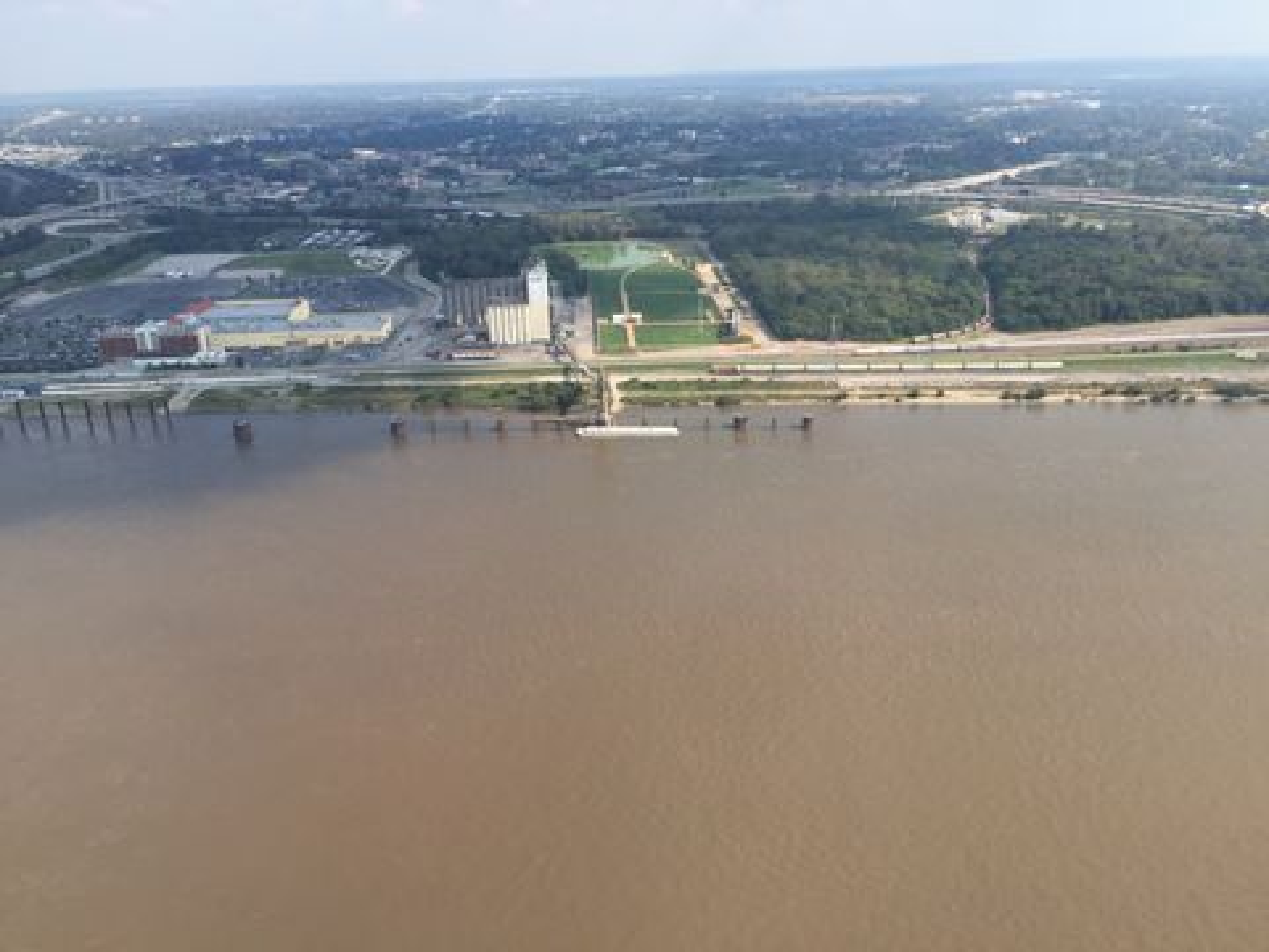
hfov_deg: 61.7
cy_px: 476
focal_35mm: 29
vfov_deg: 48.2
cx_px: 634
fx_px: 1063
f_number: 2.2
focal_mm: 4.15
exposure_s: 1/1464
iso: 32
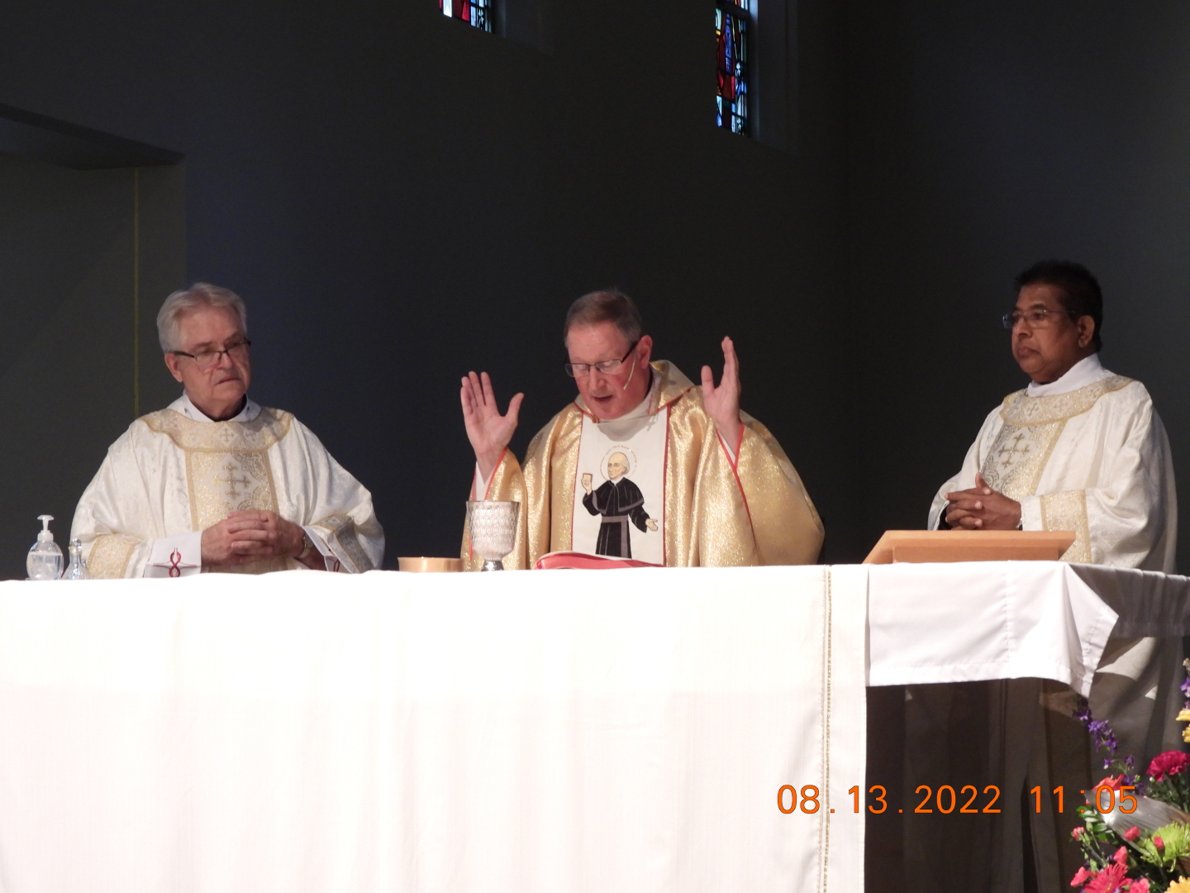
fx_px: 4297
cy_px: 446
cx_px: 595
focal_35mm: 125
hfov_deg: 15.8
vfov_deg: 11.9
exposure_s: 1/15
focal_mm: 22.3
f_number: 4
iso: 400
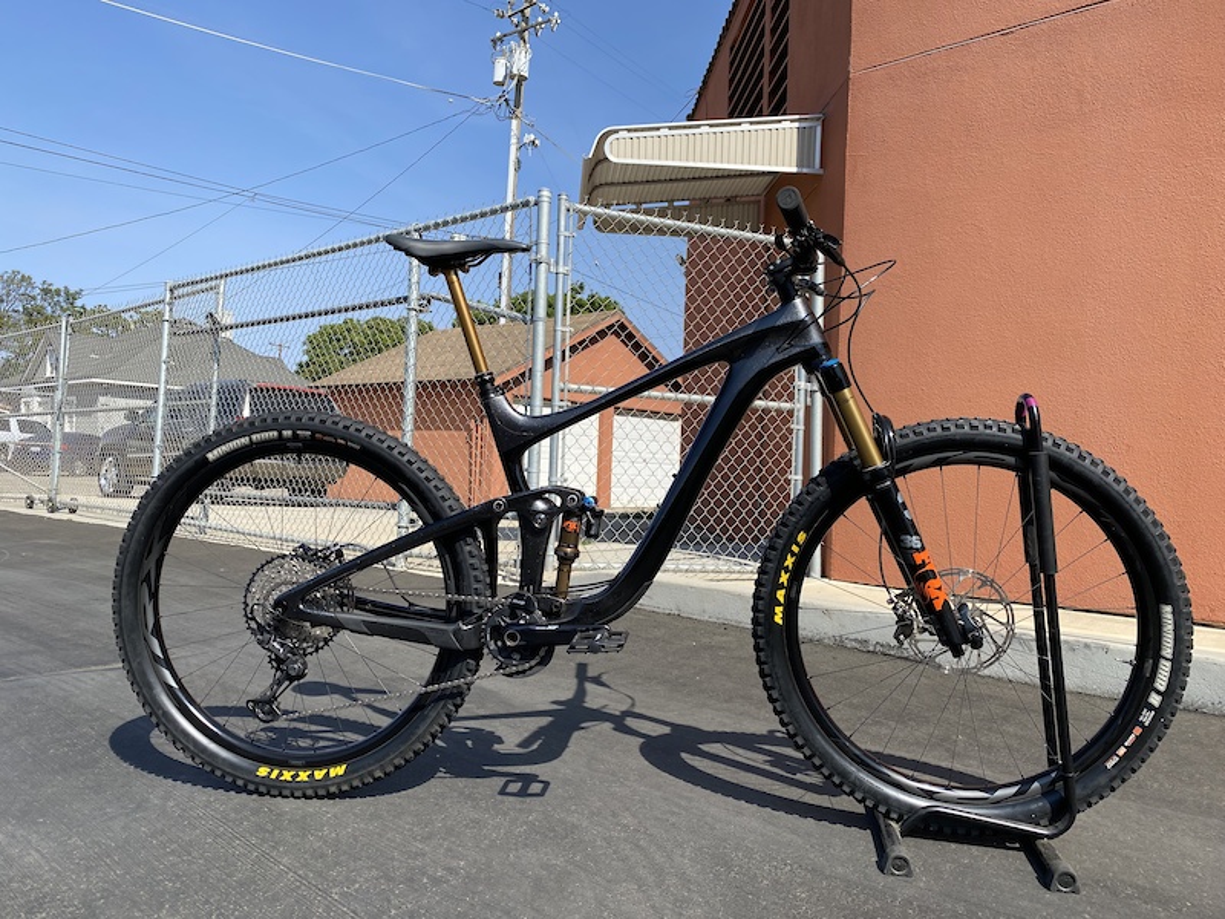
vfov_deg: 53.1
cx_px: 612
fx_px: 920
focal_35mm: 26
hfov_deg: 67.3
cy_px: 460
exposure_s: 1/2268
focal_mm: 4.25
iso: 32
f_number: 1.8
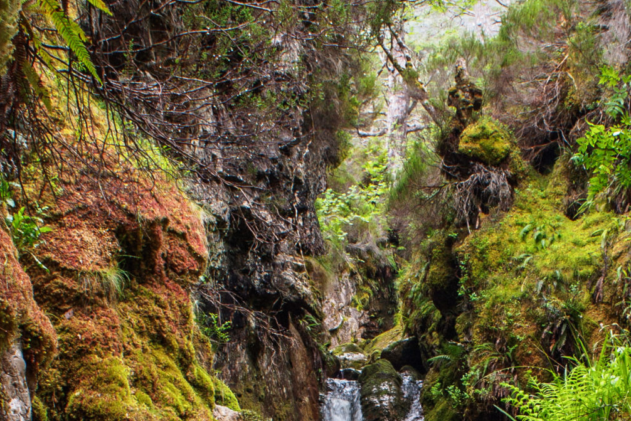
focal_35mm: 90
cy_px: 540
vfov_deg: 14.6
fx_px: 1578
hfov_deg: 22.4
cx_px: 460
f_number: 7.1
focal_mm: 17
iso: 200
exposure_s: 1/40
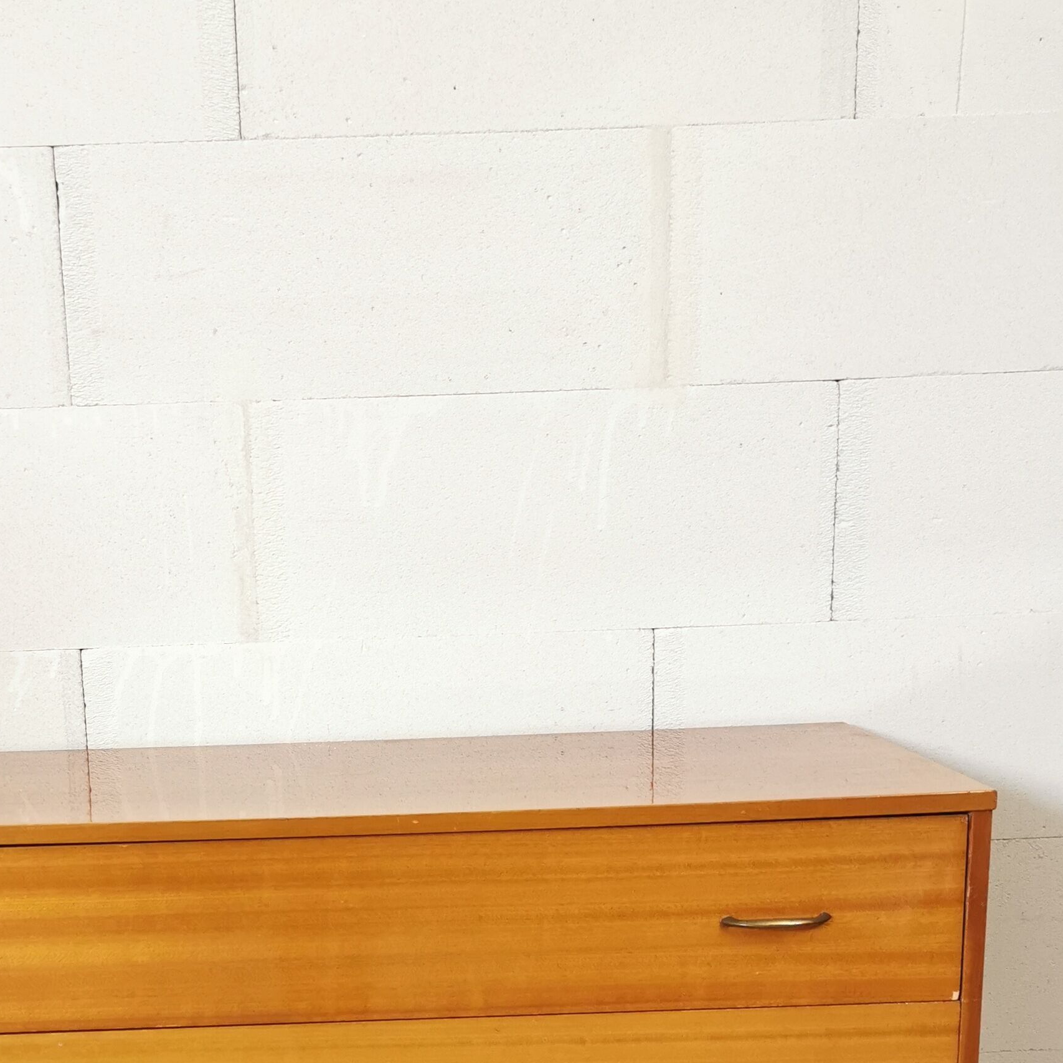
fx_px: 1772
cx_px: 366
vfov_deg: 31.9
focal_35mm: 51
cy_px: 936
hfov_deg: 33.1
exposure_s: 1/50
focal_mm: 5.58
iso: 250
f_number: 1.8
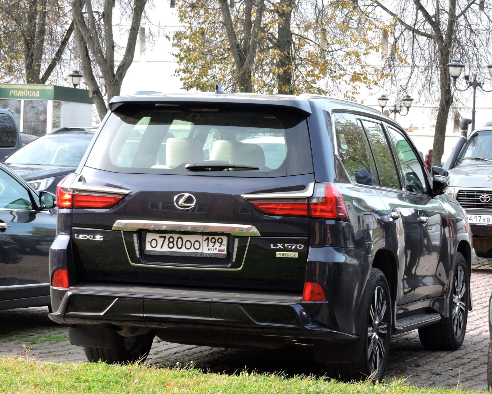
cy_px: 197
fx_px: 1602
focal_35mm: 110
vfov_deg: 14.0
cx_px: 247
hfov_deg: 17.5
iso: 100
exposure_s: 1/80
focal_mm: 18.8
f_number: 4.8
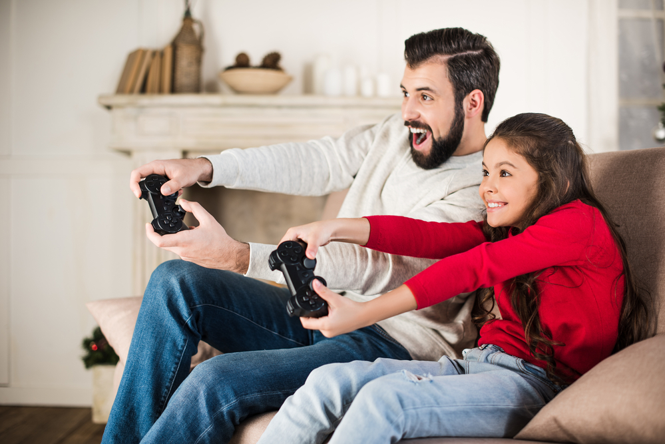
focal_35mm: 50
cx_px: 332
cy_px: 222
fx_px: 924
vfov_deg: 27.0
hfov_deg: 39.6
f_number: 2.2
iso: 100
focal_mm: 50
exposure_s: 1/250
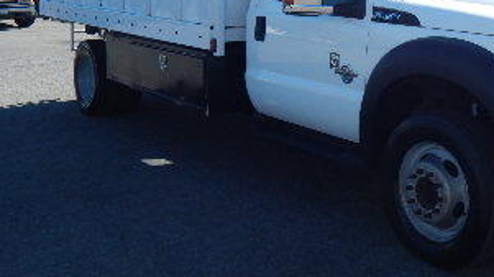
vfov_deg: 23.0
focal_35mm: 51
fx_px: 668
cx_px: 394
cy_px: 43
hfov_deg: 39.1
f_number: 3
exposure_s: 1/1250
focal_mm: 4
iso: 125
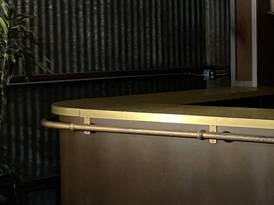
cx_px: 493
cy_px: 63
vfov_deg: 14.9
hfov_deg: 16.6
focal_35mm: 99
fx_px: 784
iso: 1000
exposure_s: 1/30
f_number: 1.6
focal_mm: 5.1
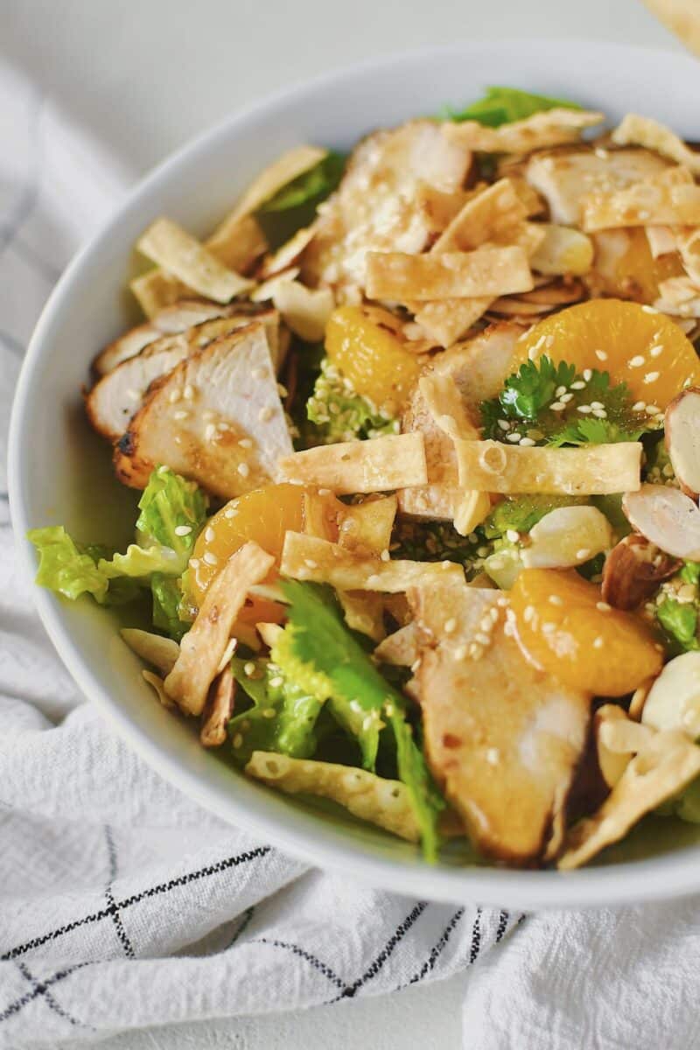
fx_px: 1517
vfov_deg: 38.2
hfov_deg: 26.0
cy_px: 525
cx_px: 350
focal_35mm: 52
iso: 800
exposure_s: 1/400
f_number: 3.2
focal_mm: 35
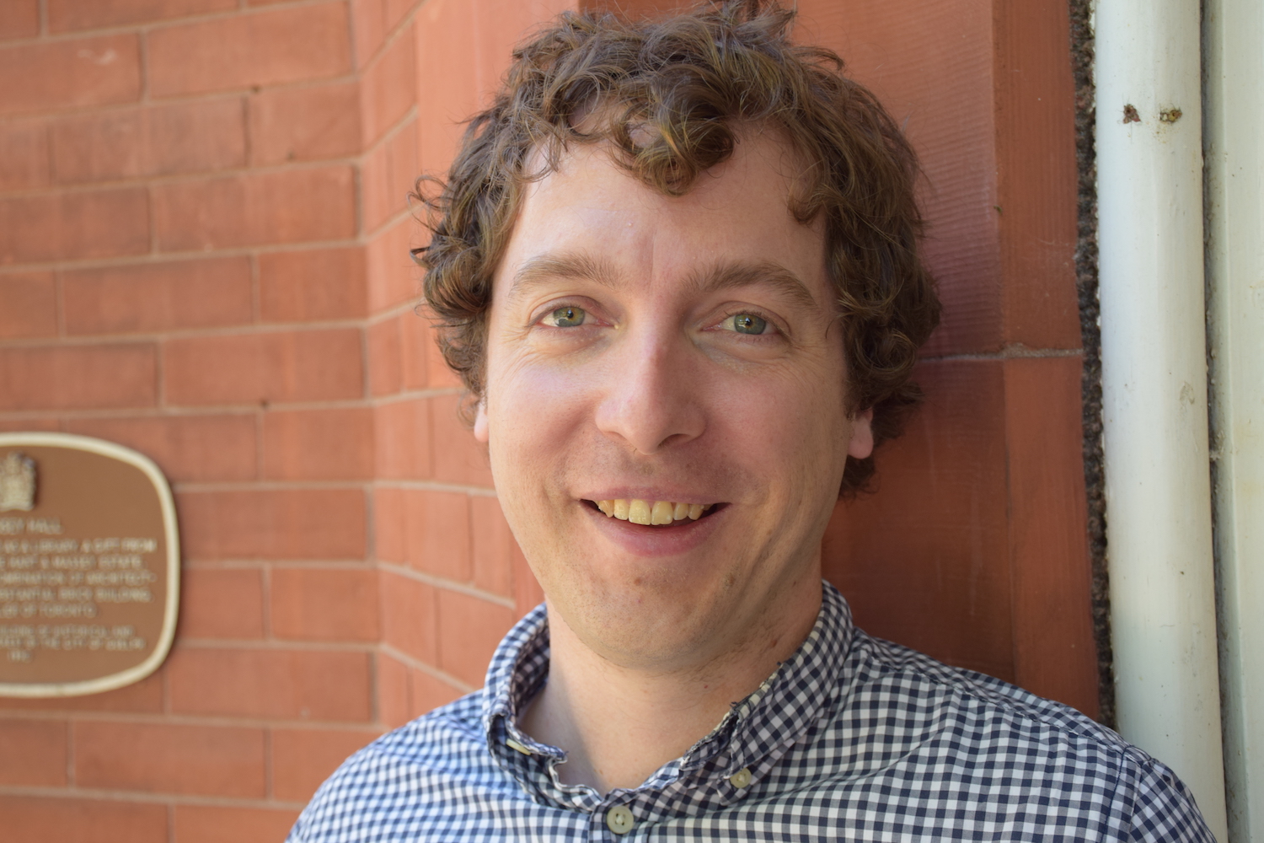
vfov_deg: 25.8
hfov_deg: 37.9
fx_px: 1843
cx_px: 632
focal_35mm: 52
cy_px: 422
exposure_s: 1/100
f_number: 5
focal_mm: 35
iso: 400
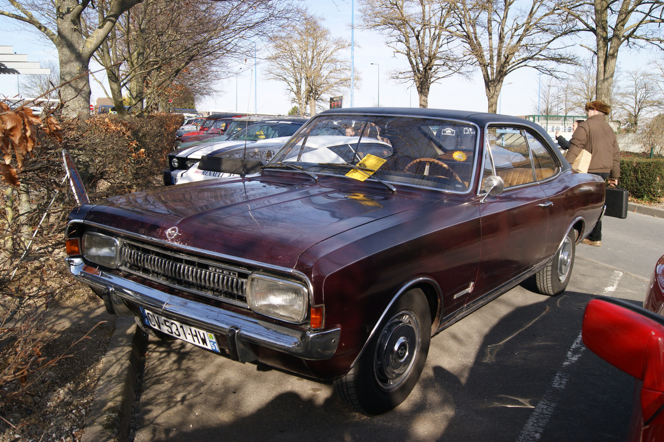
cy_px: 221
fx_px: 608
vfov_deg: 39.9
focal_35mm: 33
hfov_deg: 57.2
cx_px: 332
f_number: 10
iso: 100
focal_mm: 22
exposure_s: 1/80
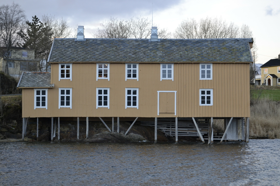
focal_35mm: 82
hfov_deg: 24.6
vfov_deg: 16.6
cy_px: 93
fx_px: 642
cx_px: 140
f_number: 5.6
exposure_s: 1/60
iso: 720
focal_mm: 55
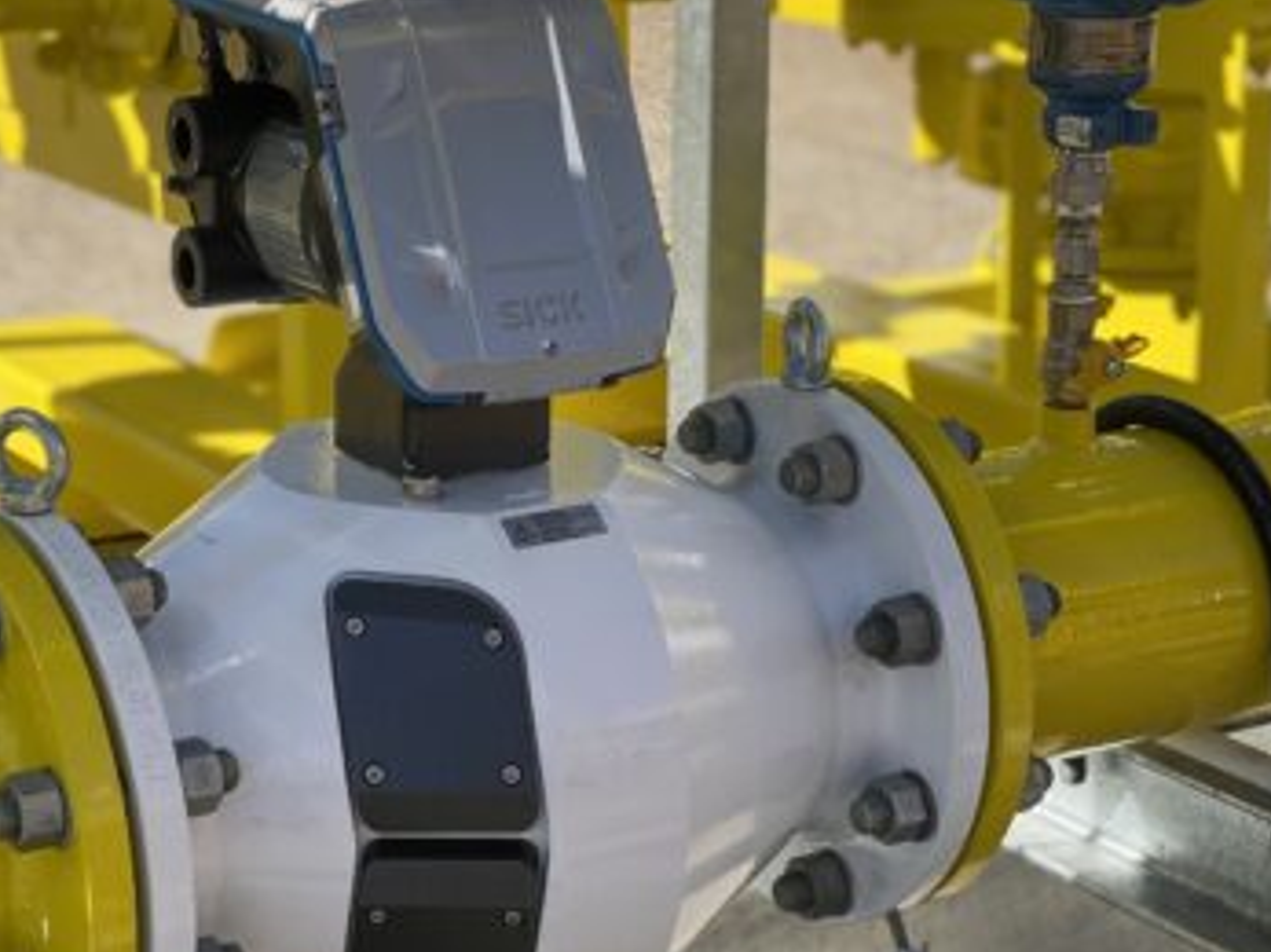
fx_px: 3303
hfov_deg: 21.7
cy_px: 527
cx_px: 447
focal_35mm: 90
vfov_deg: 16.4
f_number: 2
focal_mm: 6
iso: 20
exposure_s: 1/1043
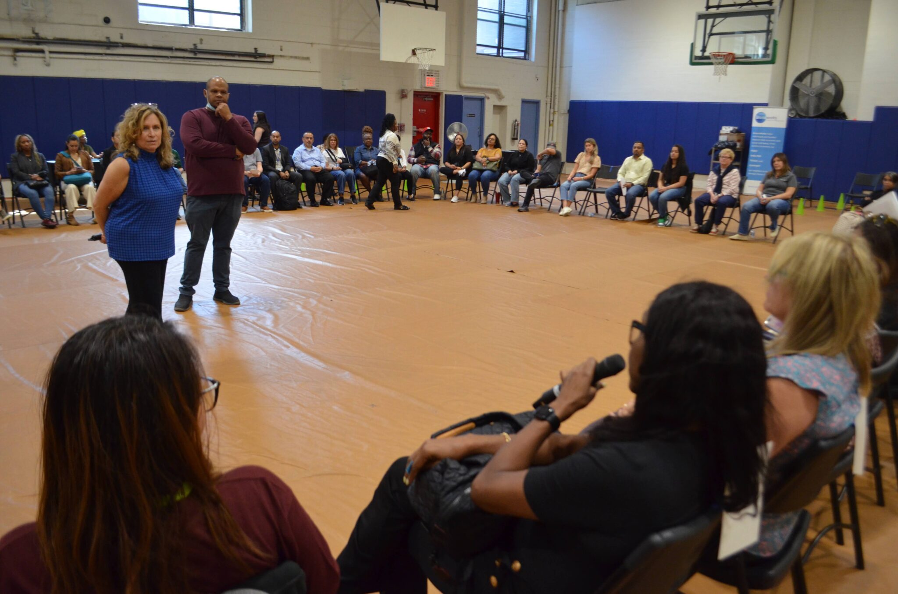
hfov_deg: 67.5
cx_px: 449
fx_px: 672
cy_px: 297
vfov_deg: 47.7
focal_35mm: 27
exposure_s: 1/200
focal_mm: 18
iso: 1600
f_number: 3.5
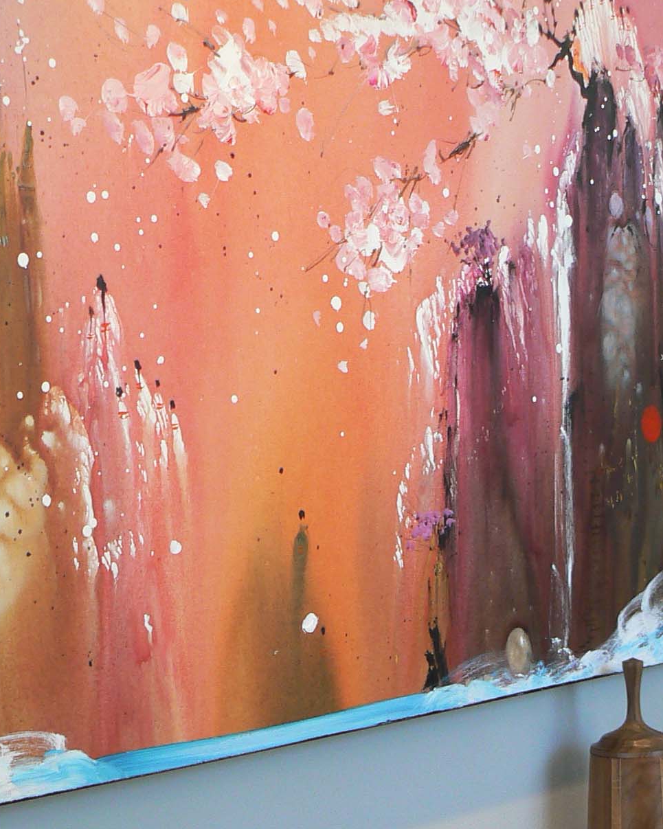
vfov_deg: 23.0
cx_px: 254
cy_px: 665
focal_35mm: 82
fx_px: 2012
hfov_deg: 18.7
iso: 80
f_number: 3.2
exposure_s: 1/60
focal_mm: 6
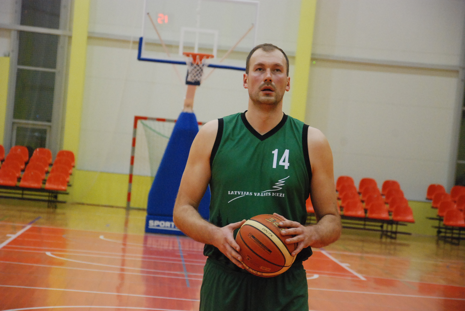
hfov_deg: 14.8
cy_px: 156
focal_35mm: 138
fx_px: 1785
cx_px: 232
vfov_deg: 10.0
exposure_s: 1/80
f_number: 5.6
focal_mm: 92
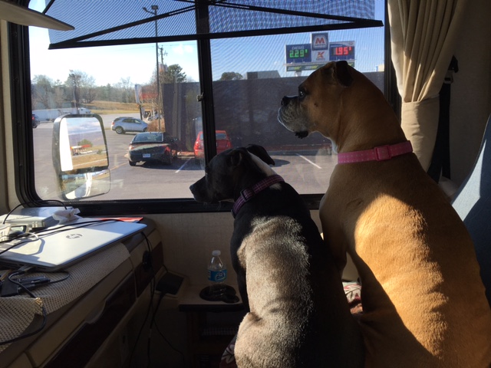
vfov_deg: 48.2
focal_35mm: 29
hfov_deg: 61.7
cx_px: 246
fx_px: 411
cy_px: 184
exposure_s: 1/444
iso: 25
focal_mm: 4.15
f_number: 2.2
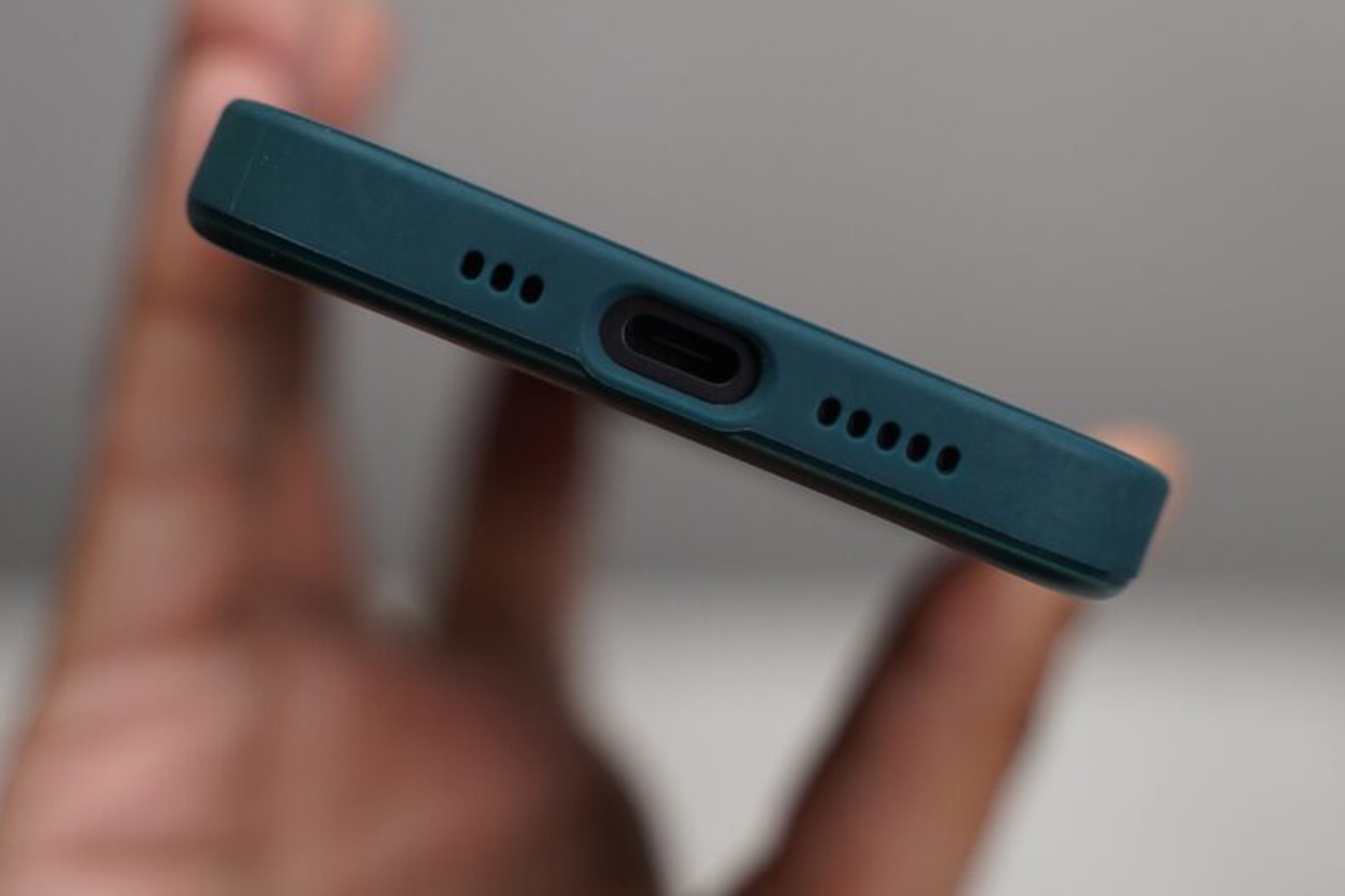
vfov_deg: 14.7
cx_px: 635
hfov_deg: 21.9
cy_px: 320
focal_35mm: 93
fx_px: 3474
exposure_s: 1/200
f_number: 4
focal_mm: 61
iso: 800
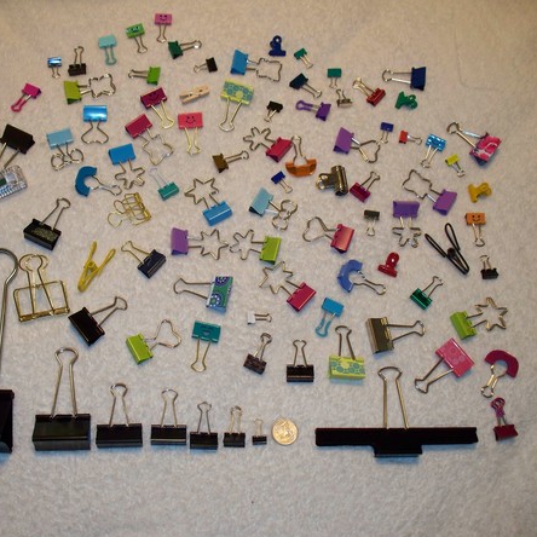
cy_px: 271
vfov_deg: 39.2
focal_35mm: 43
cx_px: 191
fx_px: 755
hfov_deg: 38.8
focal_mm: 7.54
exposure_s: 1/50
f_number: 2.8
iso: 200
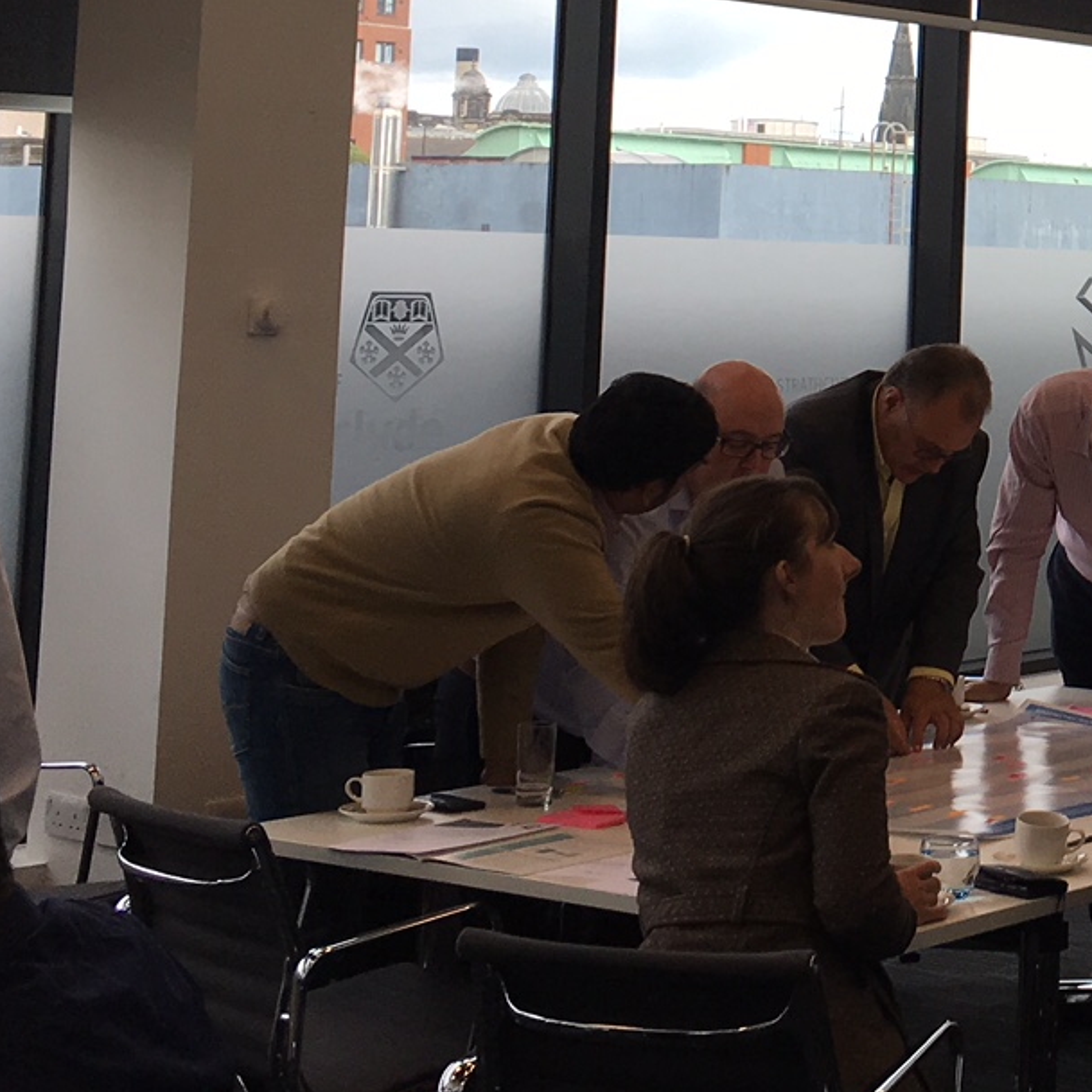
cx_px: 1401
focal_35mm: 85
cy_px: 22
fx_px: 3034
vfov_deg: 19.8
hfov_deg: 19.0
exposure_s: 1/178
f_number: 2.2
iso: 25
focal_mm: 4.15
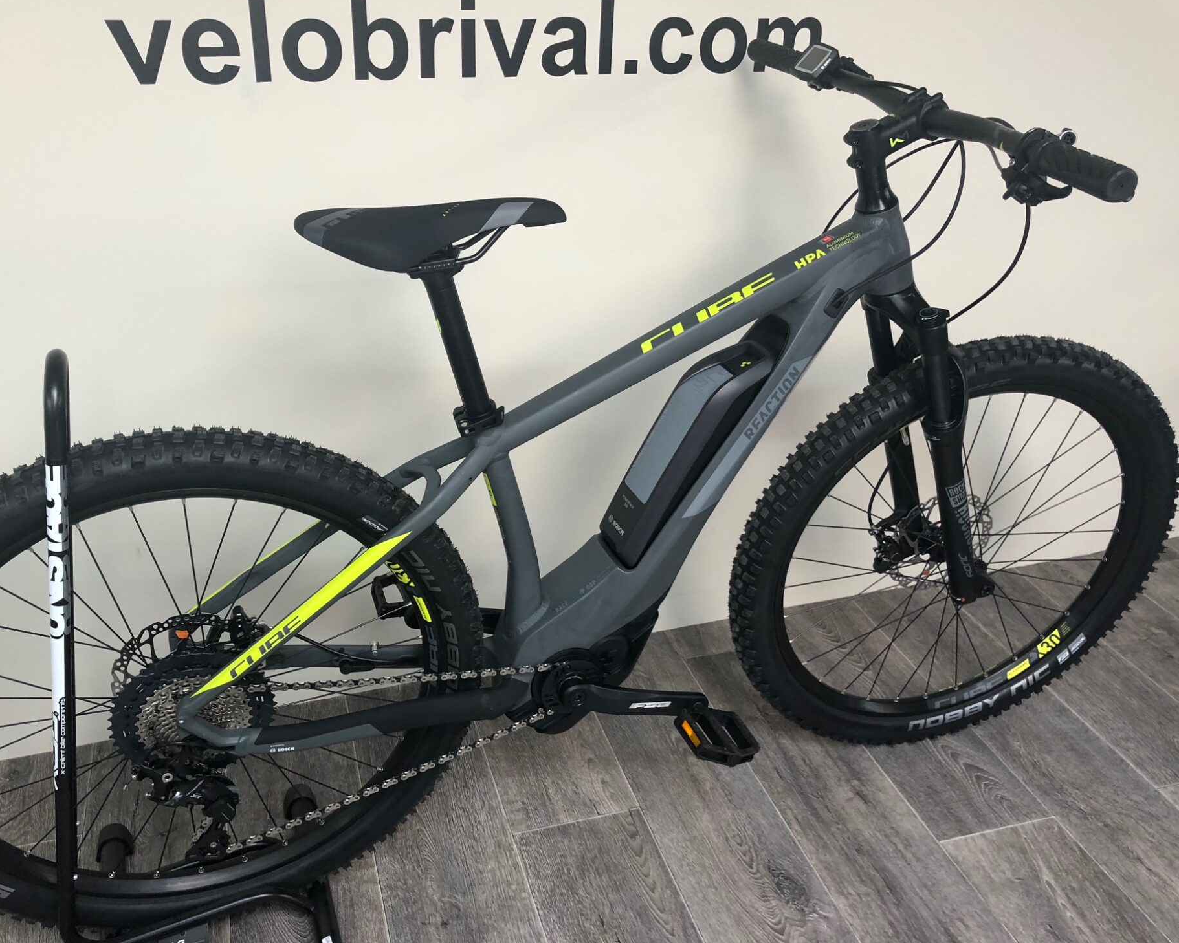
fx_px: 1047
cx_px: 542
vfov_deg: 48.5
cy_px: 466
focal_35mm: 30
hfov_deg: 58.7
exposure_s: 1/33
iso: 25
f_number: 1.8
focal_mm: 4
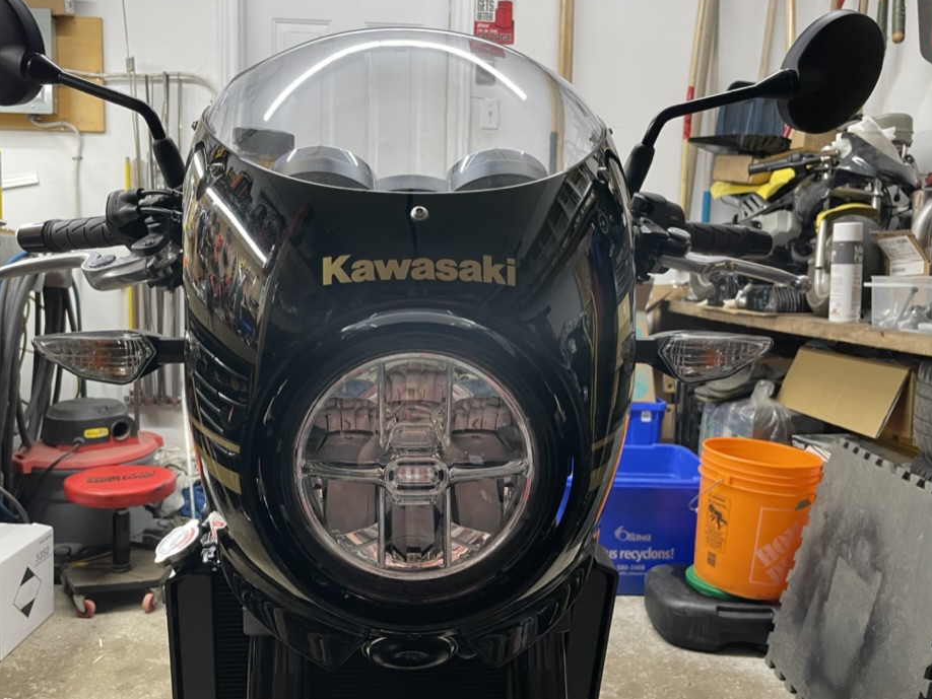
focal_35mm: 29
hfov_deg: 61.5
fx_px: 781
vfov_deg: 48.2
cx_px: 421
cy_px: 350
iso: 125
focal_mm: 4.2
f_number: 1.6
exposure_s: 1/60
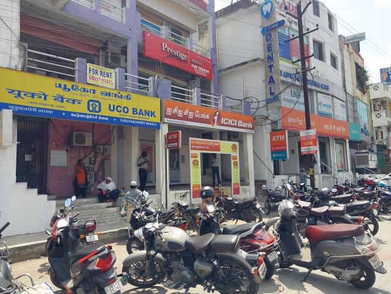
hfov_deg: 60.0
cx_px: 196
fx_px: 339
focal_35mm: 30
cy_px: 147
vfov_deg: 46.8
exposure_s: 1/580
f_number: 1.8
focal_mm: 4.6
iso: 20
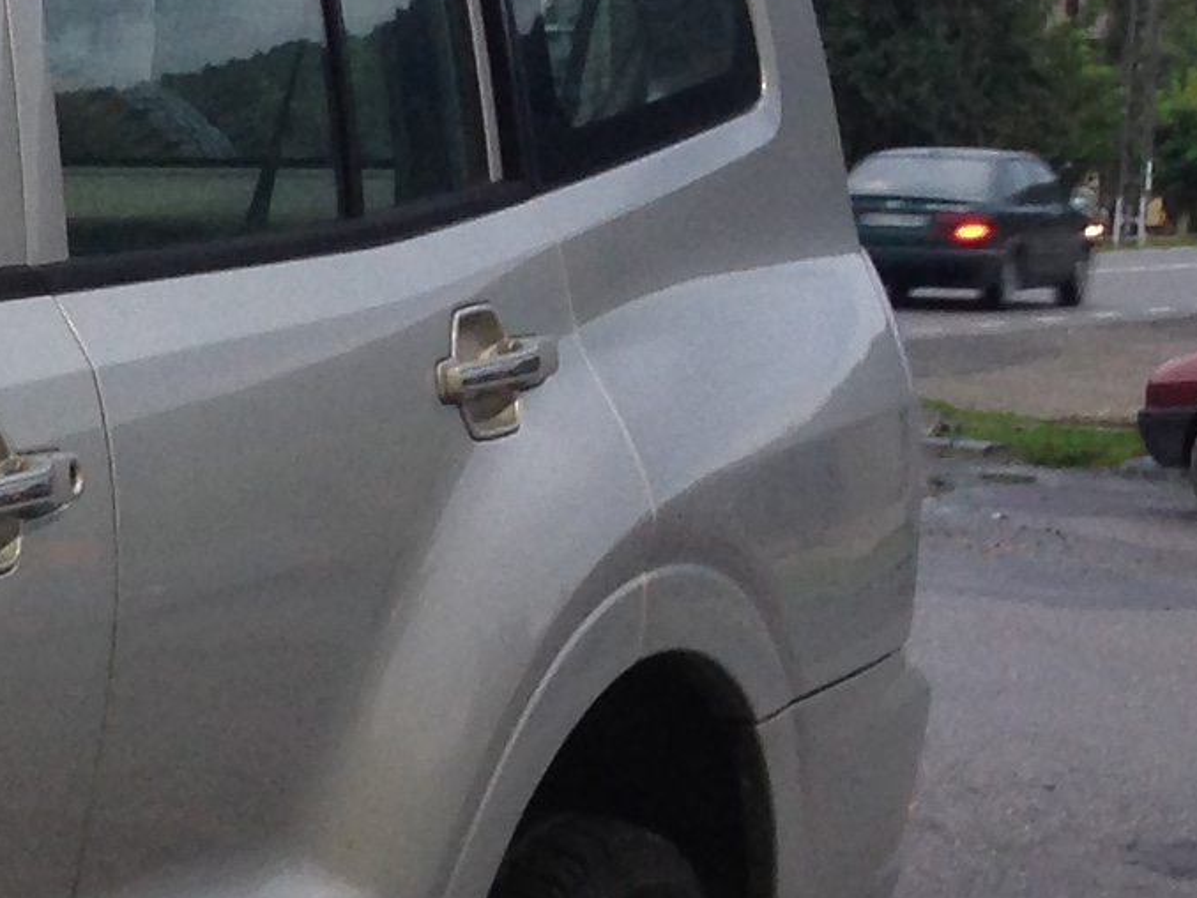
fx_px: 5499
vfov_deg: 9.2
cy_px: 1202
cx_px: -1535
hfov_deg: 10.8
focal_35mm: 159
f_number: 2.4
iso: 64
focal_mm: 4.12
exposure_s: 1/20
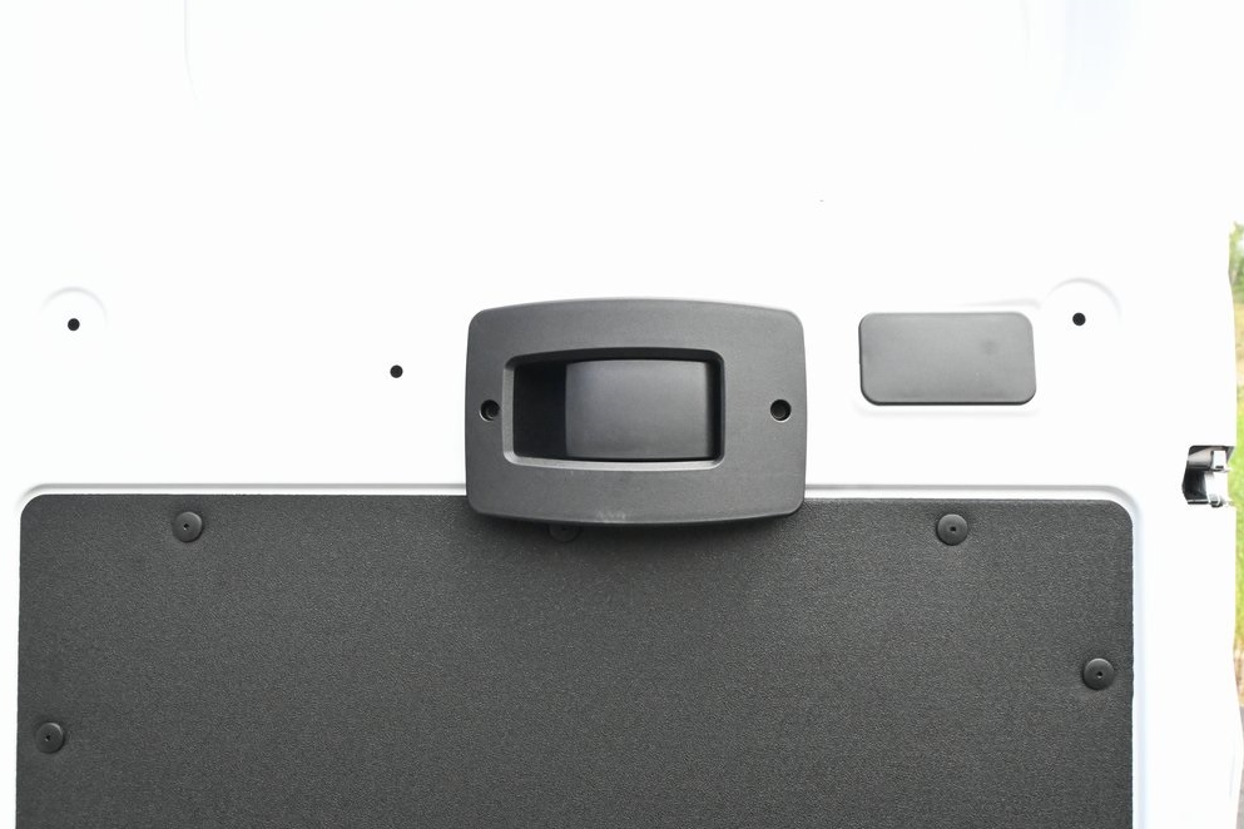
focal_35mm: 33
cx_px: 604
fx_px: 1149
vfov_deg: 39.7
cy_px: 418
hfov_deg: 56.8
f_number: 9
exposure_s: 1/640
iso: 6400
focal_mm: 21.5
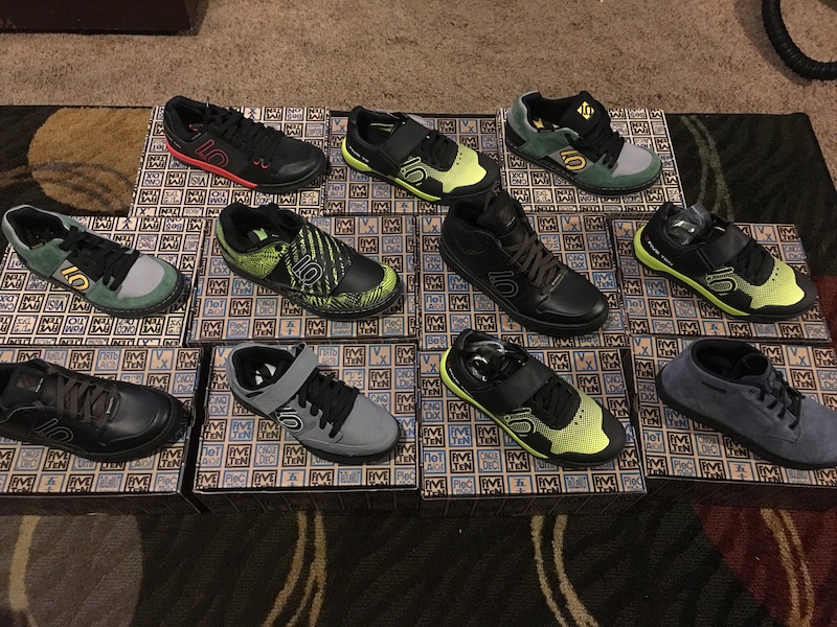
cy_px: 314
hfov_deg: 61.7
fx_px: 701
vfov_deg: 48.2
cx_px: 418
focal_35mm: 29
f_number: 2.2
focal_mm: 4.15
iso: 250
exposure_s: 1/4
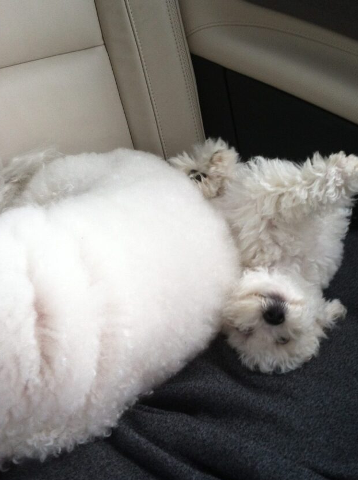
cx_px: 212
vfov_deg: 42.1
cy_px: 226
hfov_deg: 32.0
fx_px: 622
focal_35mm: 45
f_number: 2.8
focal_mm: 3.85
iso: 100
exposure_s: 1/120
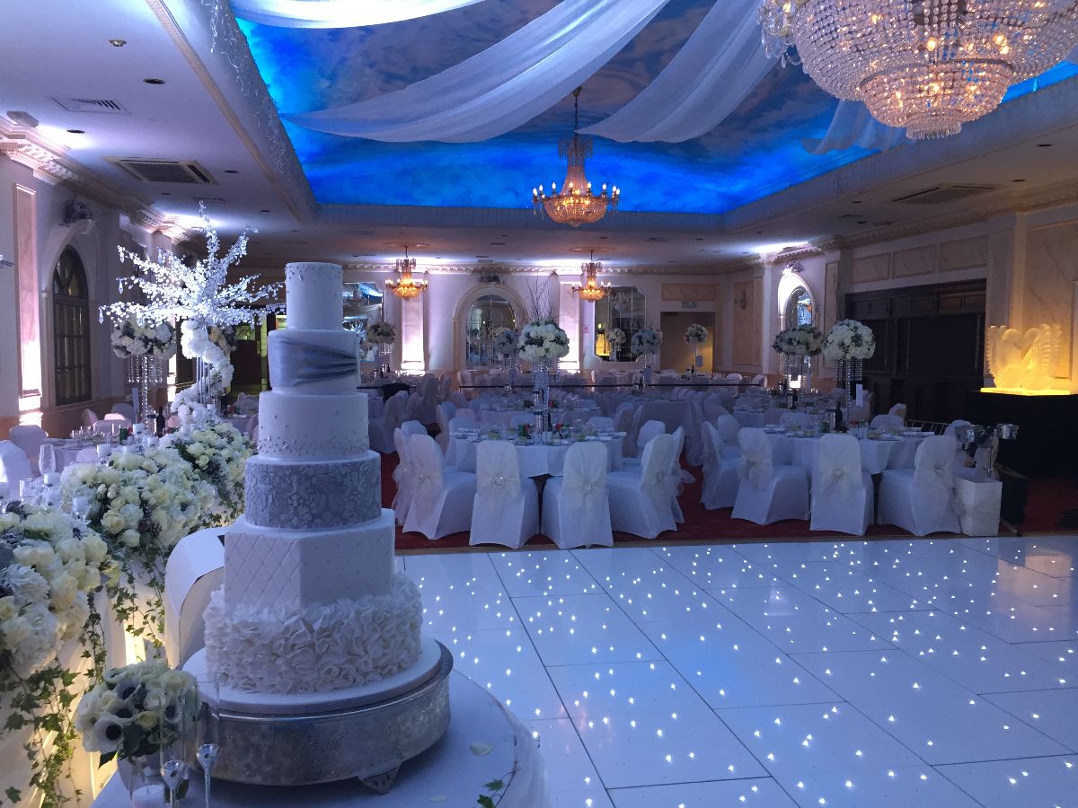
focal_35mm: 29
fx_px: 903
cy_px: 404
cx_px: 539
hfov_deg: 61.7
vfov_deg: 48.2
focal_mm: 4.15
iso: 125
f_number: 2.2
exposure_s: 1/33
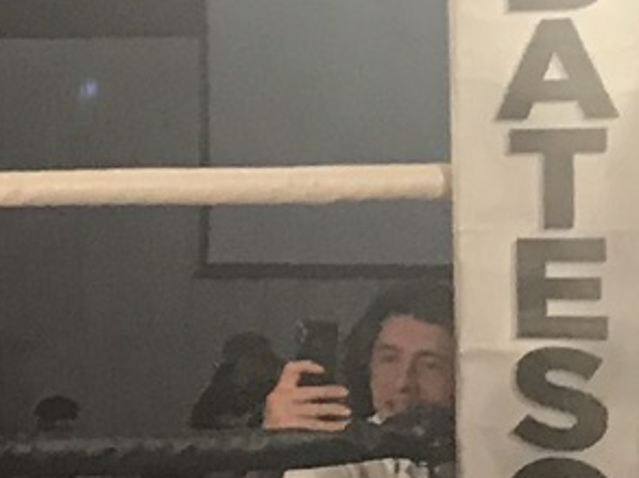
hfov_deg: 8.8
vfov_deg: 7.5
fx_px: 3614
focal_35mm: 196
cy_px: 35
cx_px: -1077
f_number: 1.8
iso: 50
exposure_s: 1/17
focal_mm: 3.99
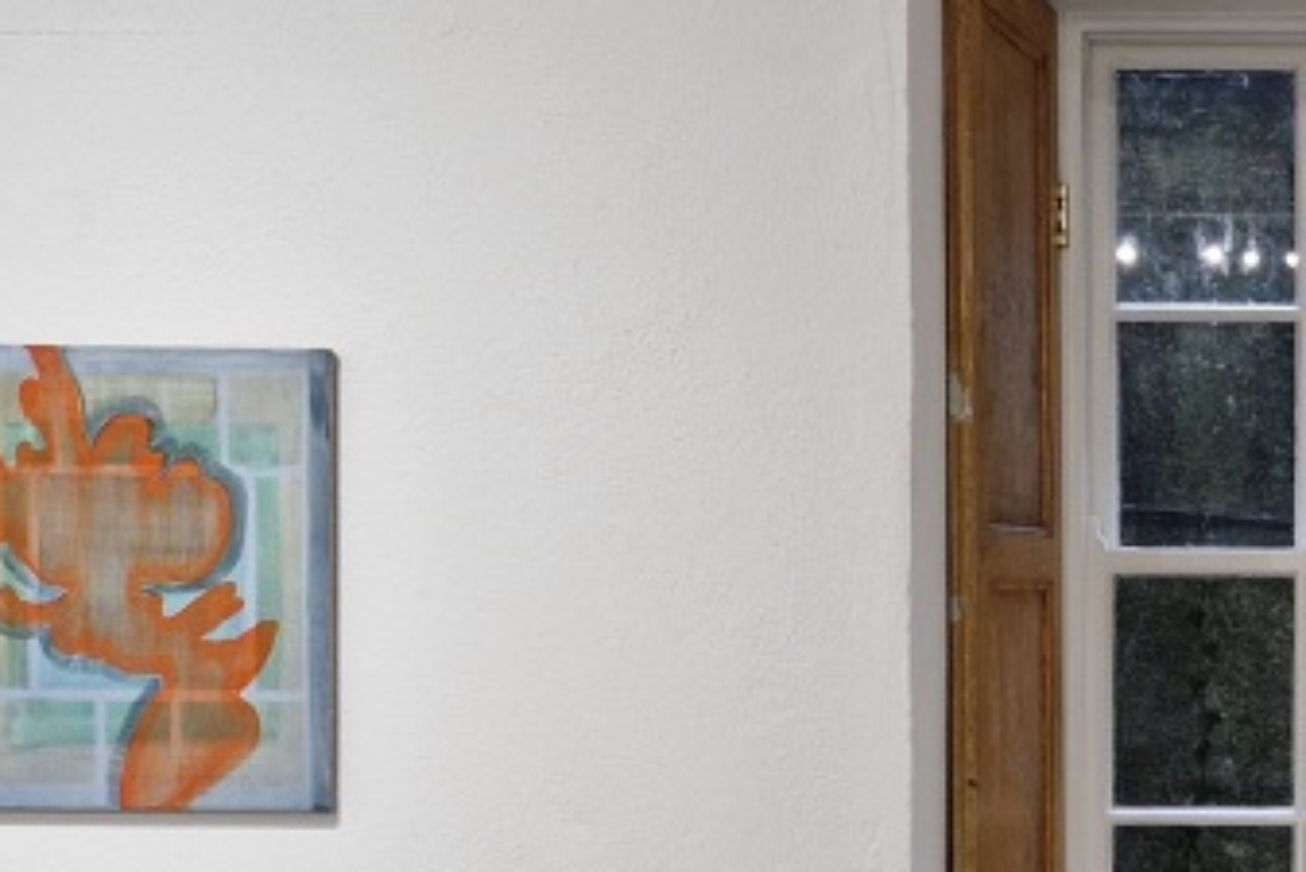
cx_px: 1360
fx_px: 2577
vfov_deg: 19.1
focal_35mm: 71
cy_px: 674
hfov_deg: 26.6
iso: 160
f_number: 1.8
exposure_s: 1/180
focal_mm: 5.4
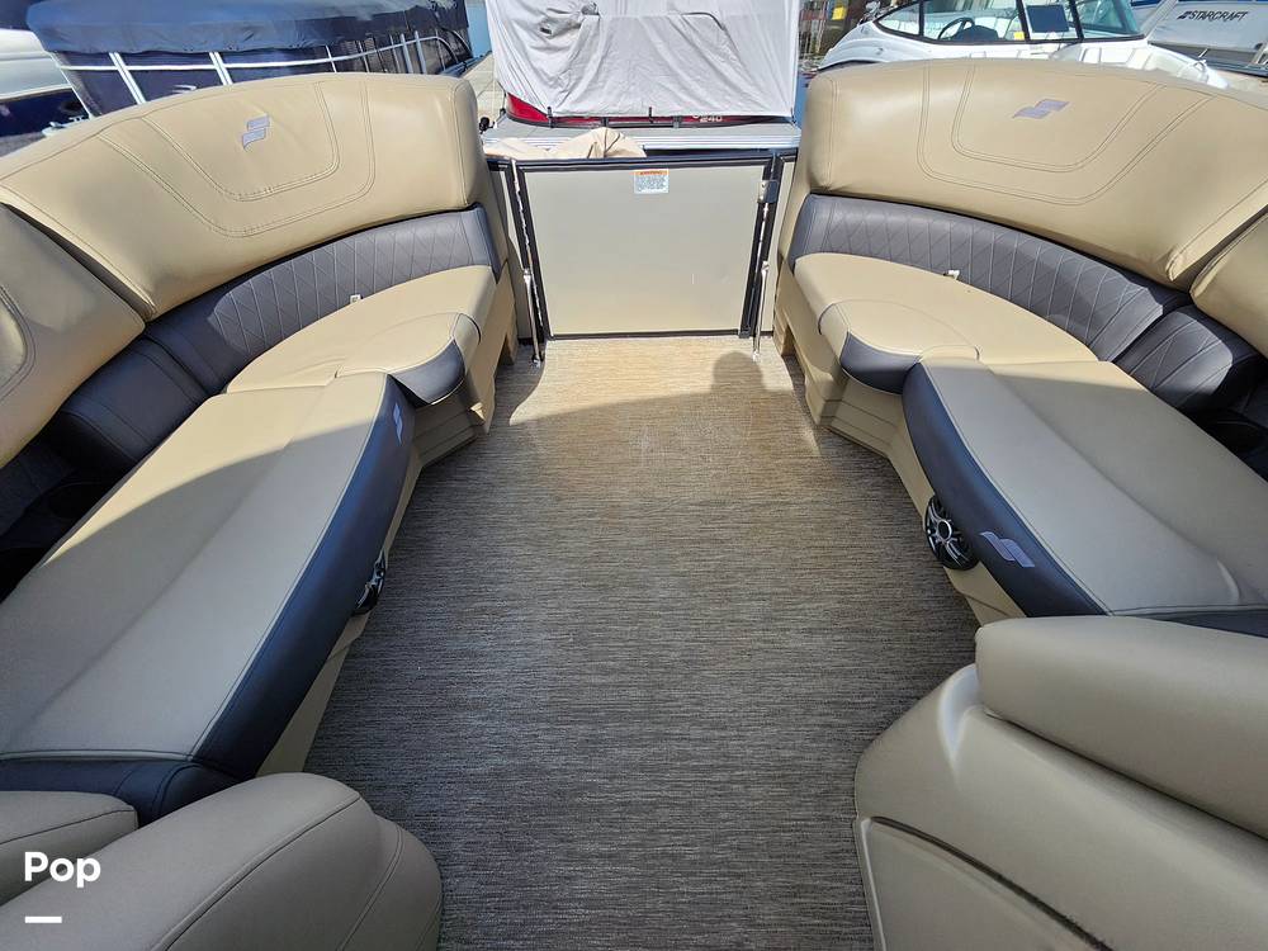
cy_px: 476
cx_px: 634
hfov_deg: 106.2
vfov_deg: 89.9
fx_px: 476
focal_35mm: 13
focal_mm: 1.74
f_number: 2.2
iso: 40
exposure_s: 1/981
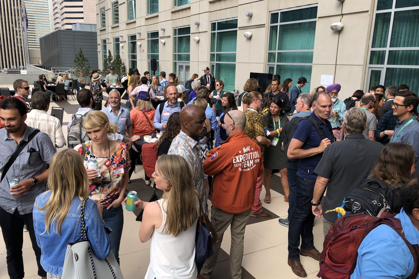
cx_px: 206
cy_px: 146
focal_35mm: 30
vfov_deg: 43.6
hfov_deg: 61.9
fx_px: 349
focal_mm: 3.99
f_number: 1.8
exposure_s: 1/294
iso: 20
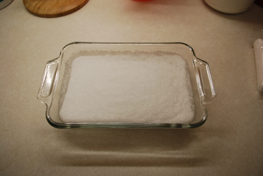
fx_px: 197
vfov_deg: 48.0
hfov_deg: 67.3
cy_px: 88
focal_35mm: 27
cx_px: 132
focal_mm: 18
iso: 200
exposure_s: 1/60
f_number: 4
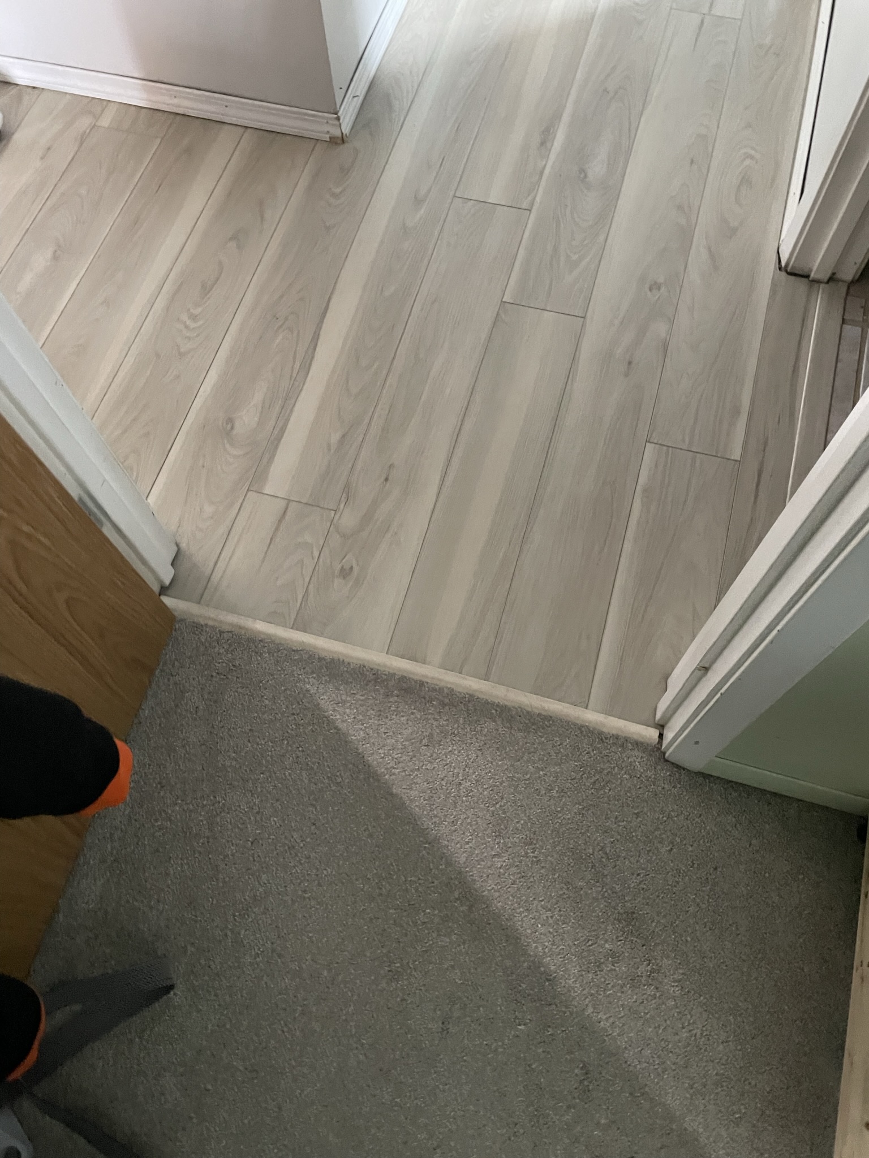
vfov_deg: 67.3
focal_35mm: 26
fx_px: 870
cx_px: 434
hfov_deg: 53.1
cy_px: 579
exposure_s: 1/30
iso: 640
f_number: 1.6
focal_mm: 4.2
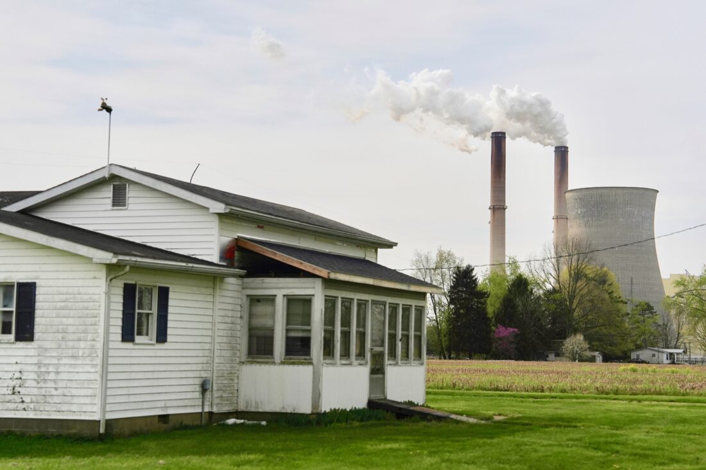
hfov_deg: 28.8
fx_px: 1372
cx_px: 353
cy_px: 235
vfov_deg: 19.5
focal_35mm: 70
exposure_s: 1/125
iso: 800
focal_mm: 70
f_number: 2.8
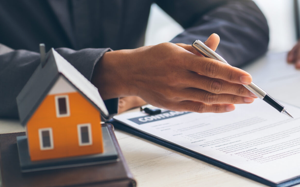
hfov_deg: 13.7
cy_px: 80
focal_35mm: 152
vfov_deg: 8.6
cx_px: 226
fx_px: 1243
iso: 160
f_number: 2.8
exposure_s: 1/100
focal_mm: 85
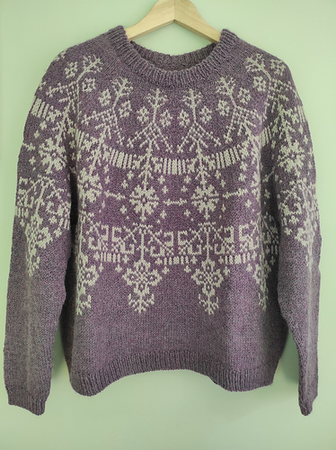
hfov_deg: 54.8
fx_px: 324
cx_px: 168
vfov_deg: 69.4
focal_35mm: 25
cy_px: 225
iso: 111
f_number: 1.89
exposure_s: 1/50
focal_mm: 5.43
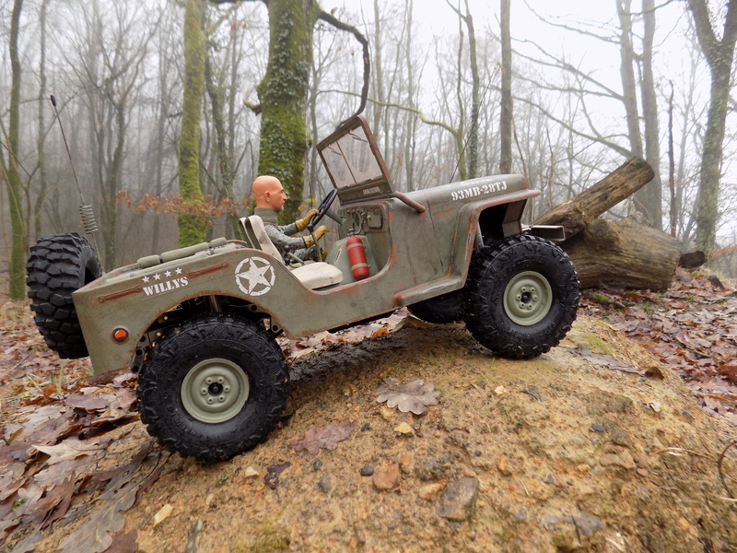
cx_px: 368
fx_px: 490
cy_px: 276
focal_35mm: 23
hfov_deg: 73.9
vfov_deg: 58.9
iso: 80
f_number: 3.1
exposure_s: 1/100
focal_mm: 4
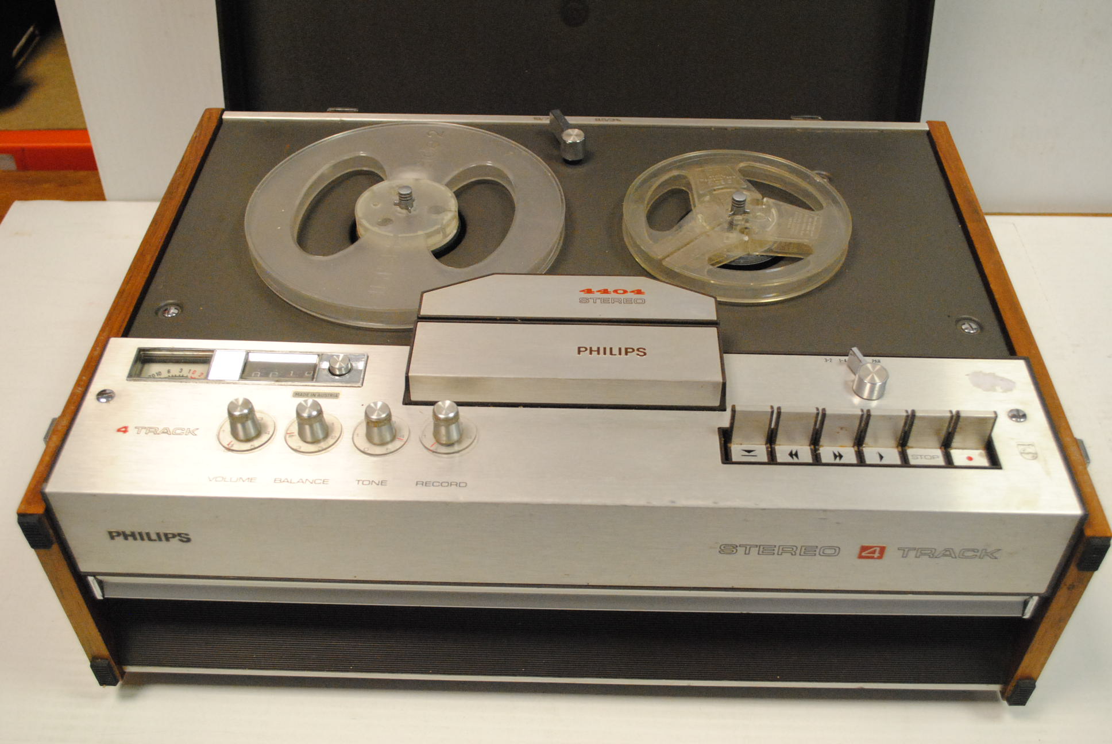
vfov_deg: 37.0
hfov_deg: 53.1
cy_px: 372
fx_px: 1113
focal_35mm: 36
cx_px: 556
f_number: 5
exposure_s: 1/100
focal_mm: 24
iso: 1600
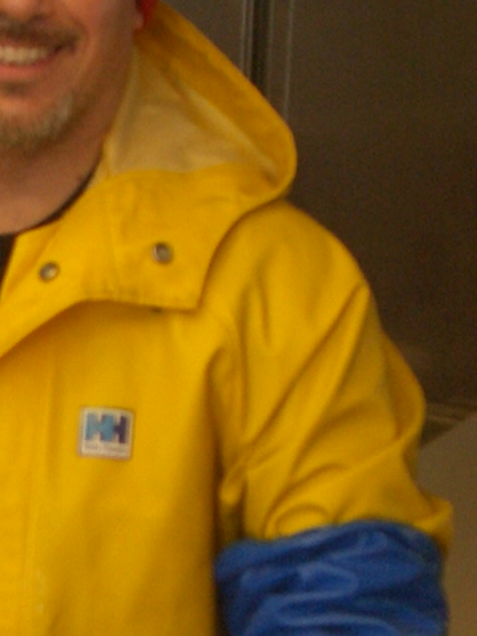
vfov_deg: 9.9
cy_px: 462
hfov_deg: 7.4
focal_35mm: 199
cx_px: 40
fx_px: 3658
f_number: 3.5
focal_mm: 10.2
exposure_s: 1/125
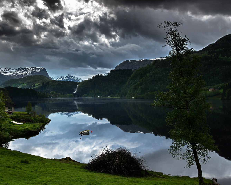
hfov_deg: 45.7
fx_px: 273
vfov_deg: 37.3
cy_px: 92
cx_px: 98
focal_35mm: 40
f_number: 8
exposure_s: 1/320
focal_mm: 35
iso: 200
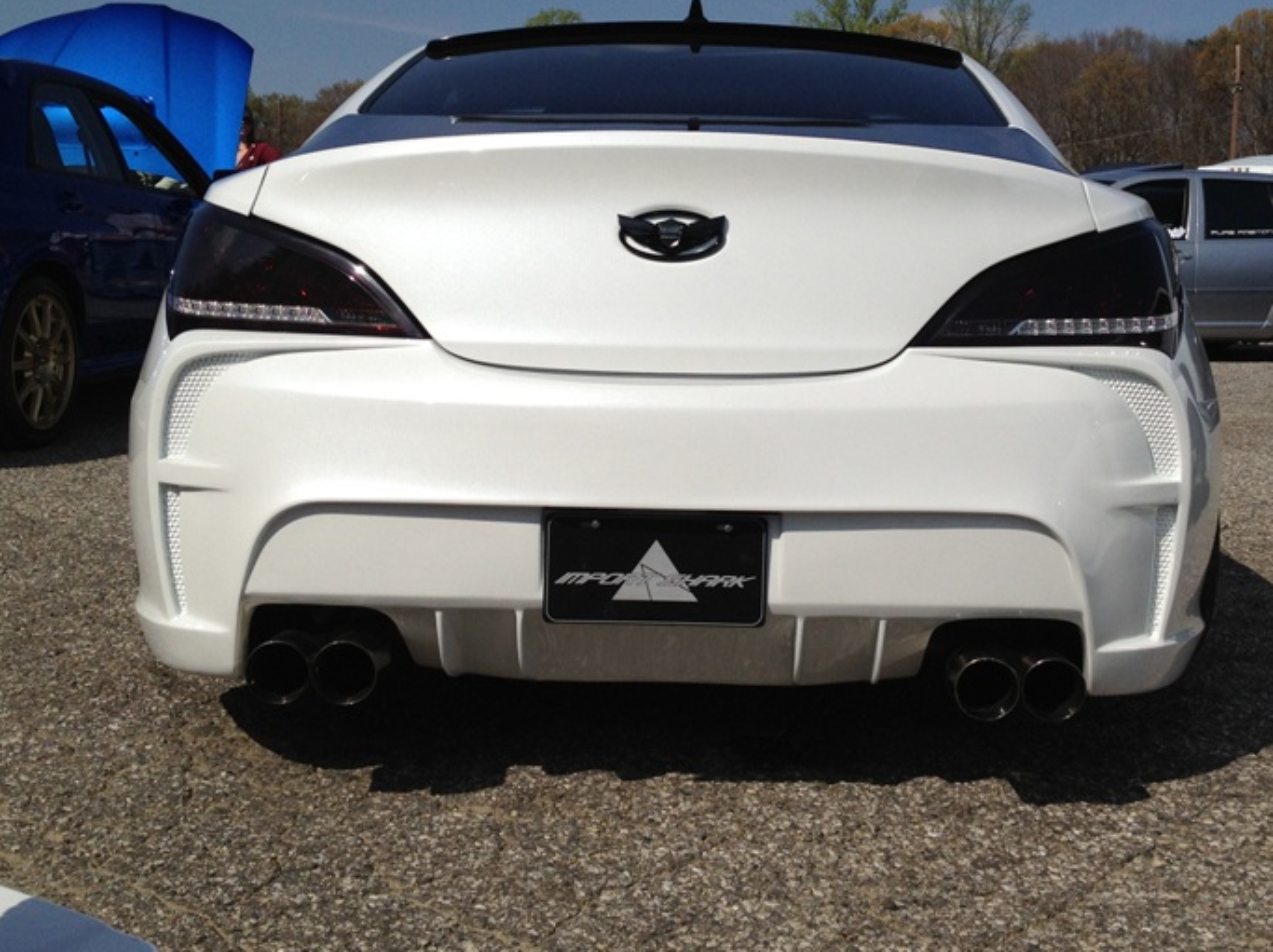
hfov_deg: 45.7
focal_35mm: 41
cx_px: 705
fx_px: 1506
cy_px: 411
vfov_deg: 35.0
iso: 64
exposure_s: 1/5025
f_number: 2.4
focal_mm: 4.28
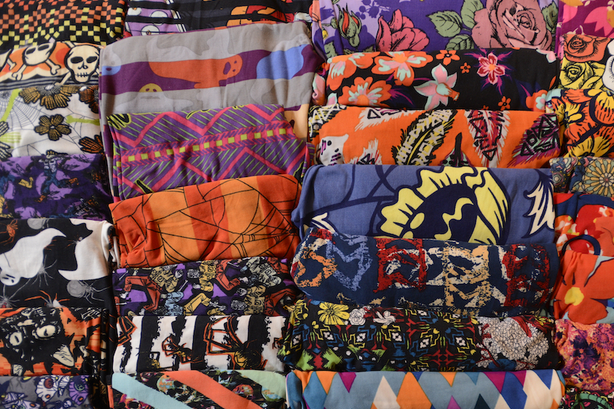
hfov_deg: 70.8
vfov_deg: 52.3
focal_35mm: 24
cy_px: 267
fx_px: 409
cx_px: 426
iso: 640
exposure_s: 1/125
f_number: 3.2
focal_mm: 17
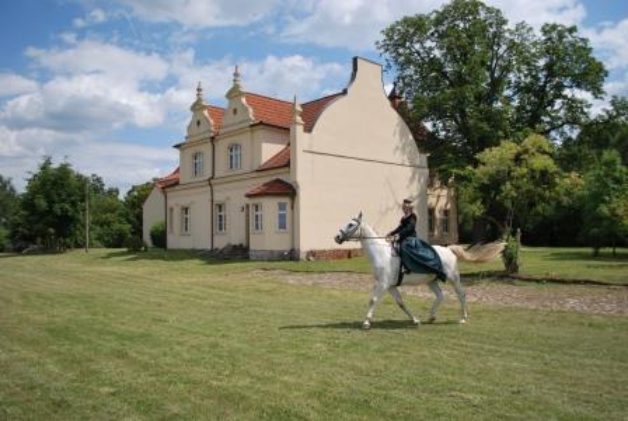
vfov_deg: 43.7
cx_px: 314
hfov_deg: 61.9
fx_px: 524
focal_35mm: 30
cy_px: 210
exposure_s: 1/1250
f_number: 3.8
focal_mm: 20
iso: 100
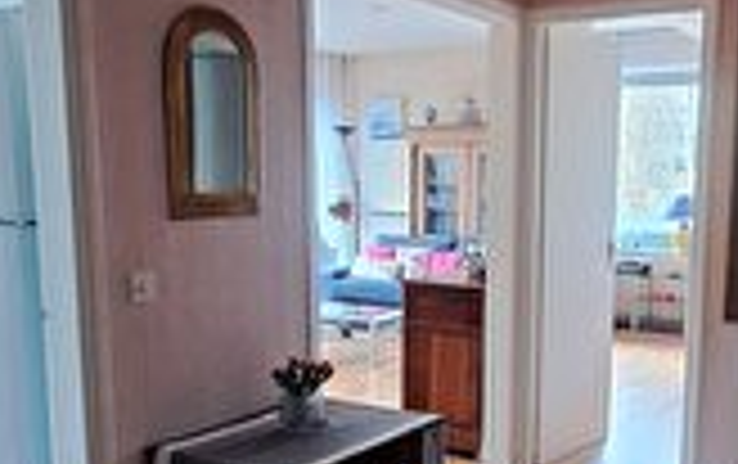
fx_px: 886
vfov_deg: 28.9
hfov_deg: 45.1
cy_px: 345
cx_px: 423
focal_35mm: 44
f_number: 2.2
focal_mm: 1.74
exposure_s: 1/25
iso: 250
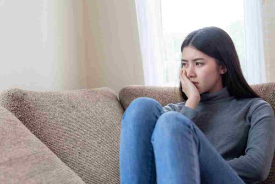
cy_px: 92
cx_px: 138
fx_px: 374
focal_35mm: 49
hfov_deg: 40.3
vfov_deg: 27.5
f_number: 3.5
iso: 200
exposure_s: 1/80
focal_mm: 49
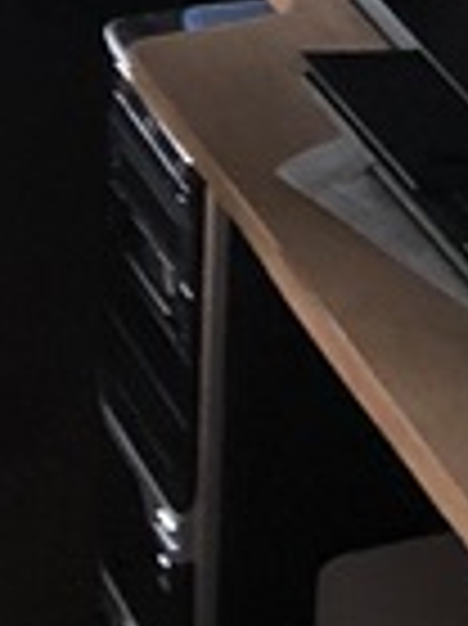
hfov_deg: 7.2
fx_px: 3719
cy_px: -423
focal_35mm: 206
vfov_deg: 9.3
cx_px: 500
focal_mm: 4
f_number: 1.8
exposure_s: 1/9
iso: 100
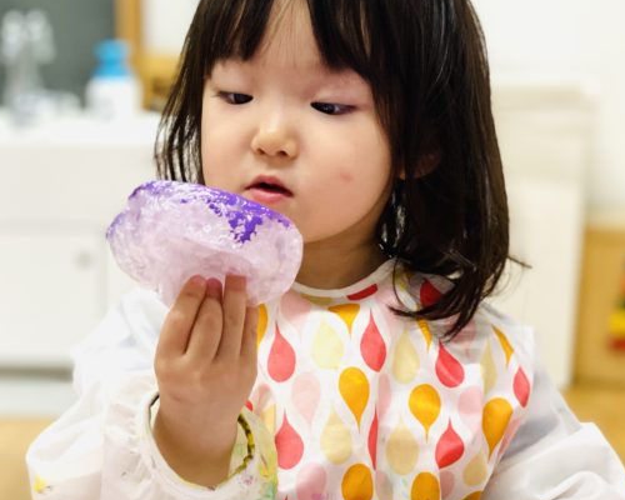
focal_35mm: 104
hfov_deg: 18.4
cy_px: 394
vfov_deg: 14.7
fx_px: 1924
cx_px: 260
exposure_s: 1/122
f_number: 2
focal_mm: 6
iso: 160
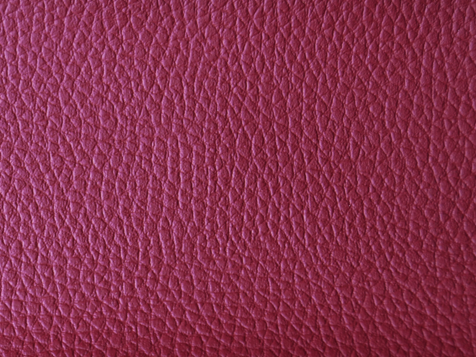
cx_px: 265
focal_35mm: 85
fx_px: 1169
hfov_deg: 23.0
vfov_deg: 17.4
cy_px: 179
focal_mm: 52
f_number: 6.3
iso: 400
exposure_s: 1/60
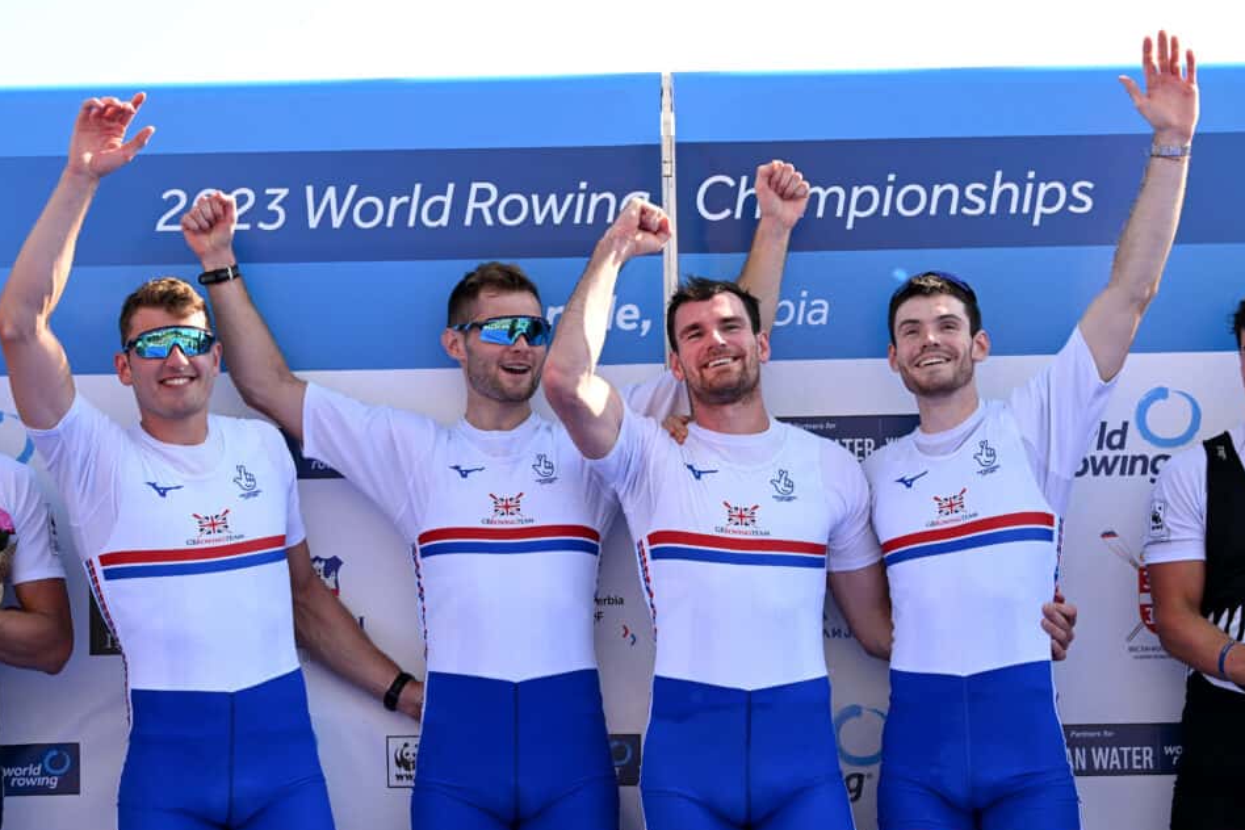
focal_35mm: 108
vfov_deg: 12.7
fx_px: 3735
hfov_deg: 18.9
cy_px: 416
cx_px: 646
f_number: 8
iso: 500
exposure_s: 1/400
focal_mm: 100
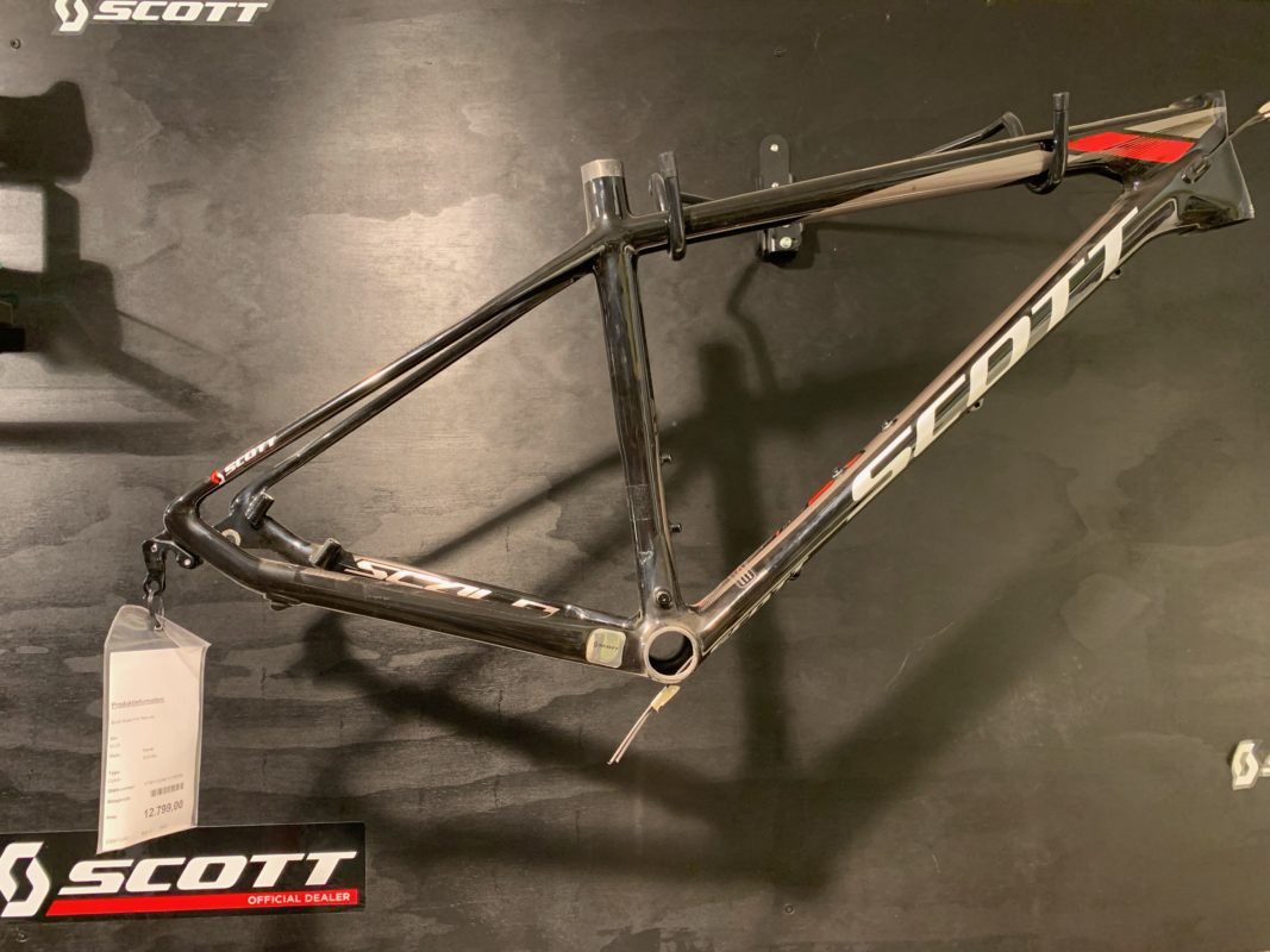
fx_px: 954
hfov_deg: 67.3
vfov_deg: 53.1
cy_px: 476
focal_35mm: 26
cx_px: 635
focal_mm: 4.25
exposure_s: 1/50
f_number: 1.8
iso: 320
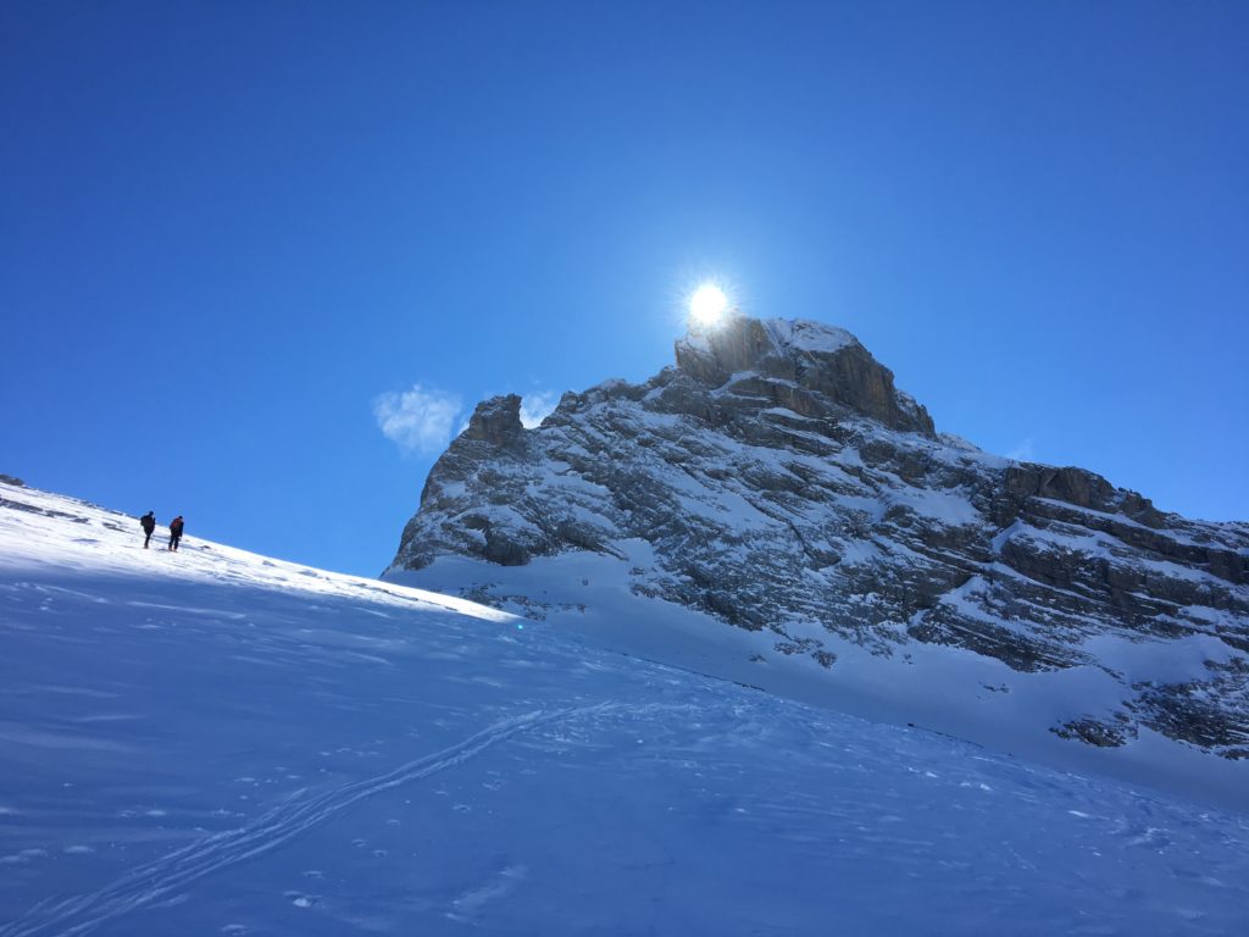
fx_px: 1046
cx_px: 624
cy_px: 468
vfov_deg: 48.2
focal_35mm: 29
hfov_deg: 61.7
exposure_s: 1/1972
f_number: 2.2
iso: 25
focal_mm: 4.15
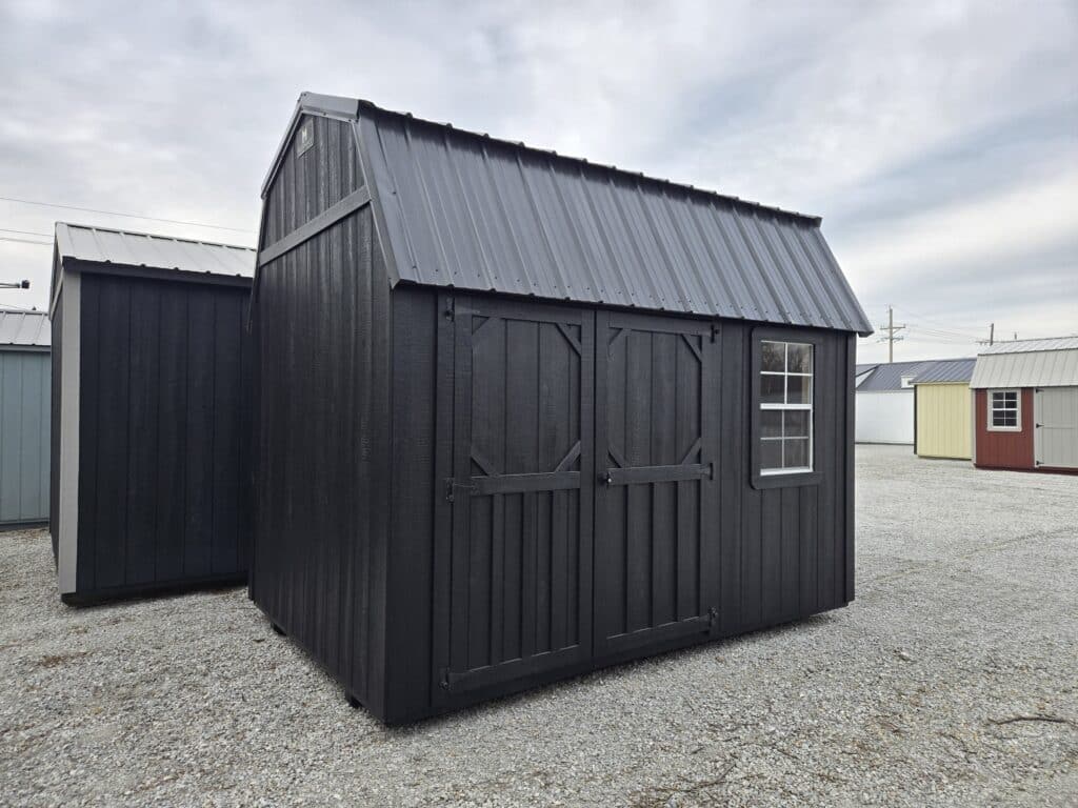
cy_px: 404
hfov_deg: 73.9
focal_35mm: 23
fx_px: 716
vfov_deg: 58.9
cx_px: 539
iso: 25
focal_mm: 5.4
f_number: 1.8
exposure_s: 1/640
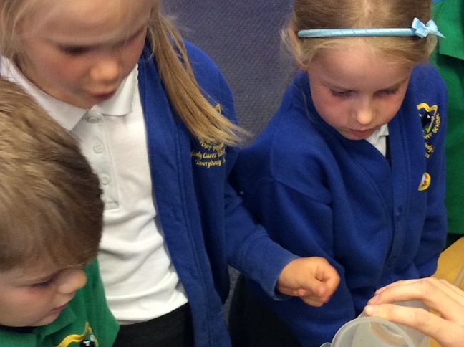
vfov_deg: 22.3
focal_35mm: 64
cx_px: 291
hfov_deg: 30.2
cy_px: 316
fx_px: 857
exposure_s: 1/25
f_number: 2.4
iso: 125
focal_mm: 3.3
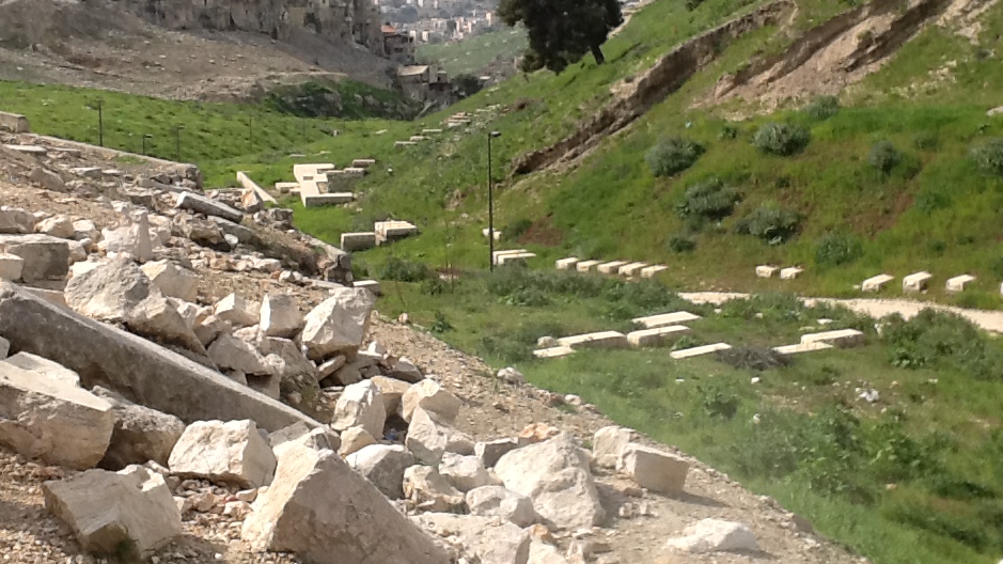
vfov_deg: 24.3
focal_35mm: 49
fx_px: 1303
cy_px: 198
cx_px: 506
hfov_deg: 42.1
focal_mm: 2.03
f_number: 2.4
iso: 40
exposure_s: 1/1163
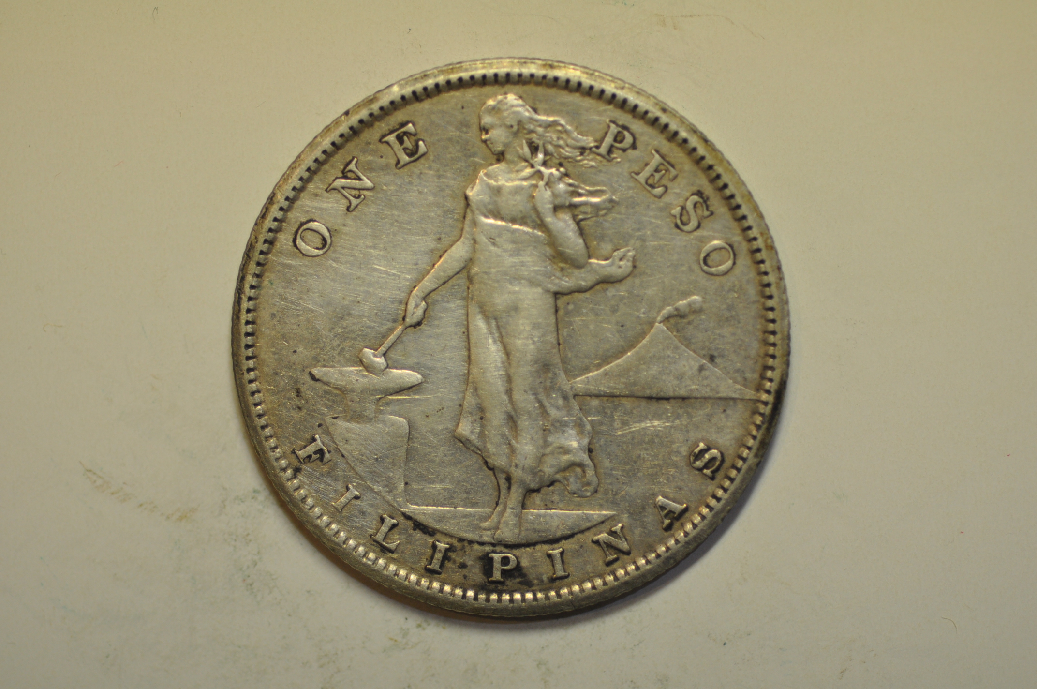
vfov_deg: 15.2
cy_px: 344
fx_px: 2589
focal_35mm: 90
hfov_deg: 22.6
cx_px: 518
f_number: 4
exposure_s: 1/250
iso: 400
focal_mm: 60
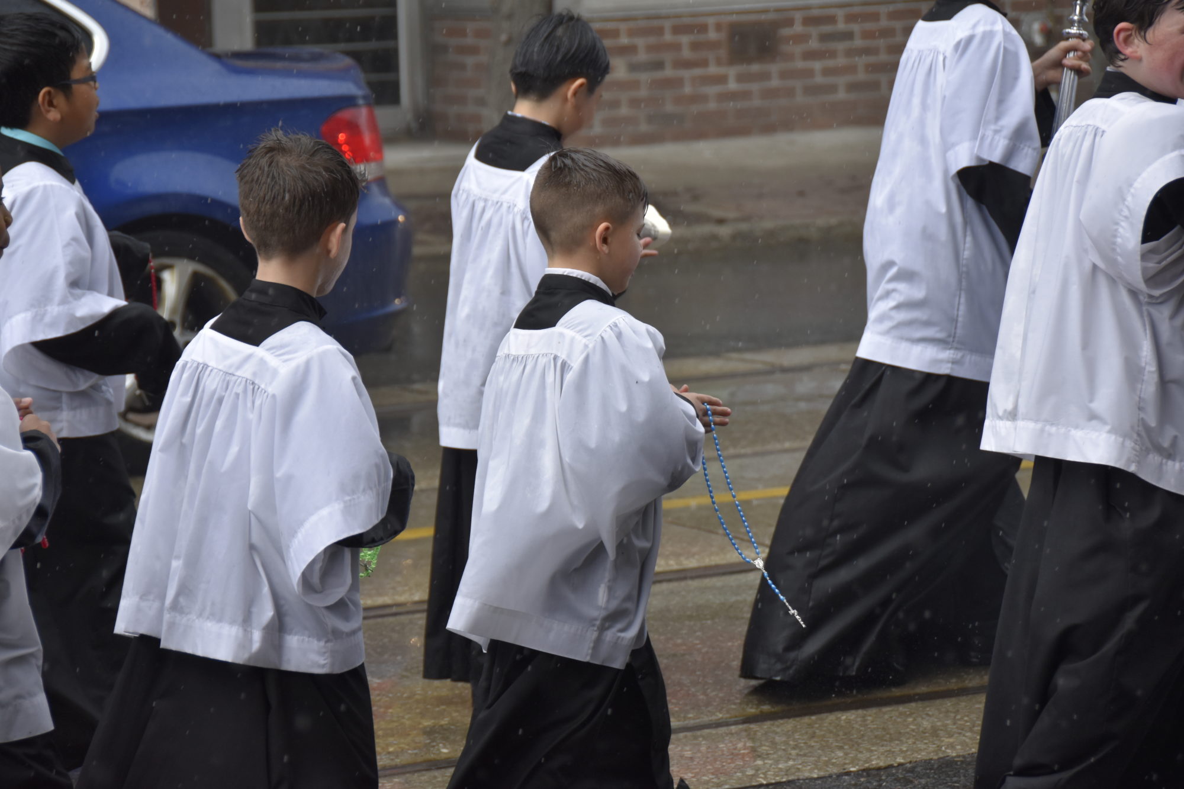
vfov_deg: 8.7
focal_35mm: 158
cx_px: 592
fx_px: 5179
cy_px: 394
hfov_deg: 13.0
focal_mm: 105
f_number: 5.3
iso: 720
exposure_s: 1/1000
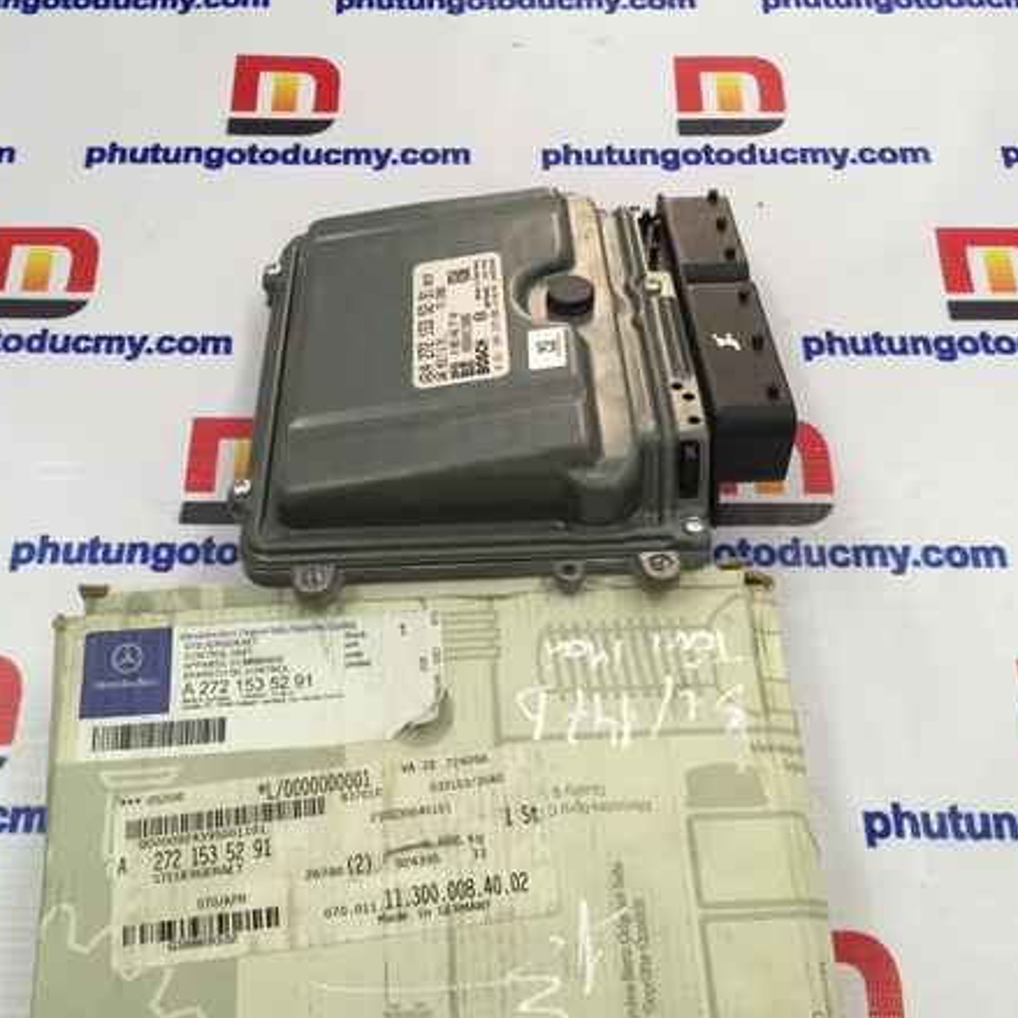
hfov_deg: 47.2
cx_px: 485
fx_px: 1165
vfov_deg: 47.2
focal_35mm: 35
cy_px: 501
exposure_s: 1/30
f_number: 2.2
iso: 64
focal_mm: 4.15
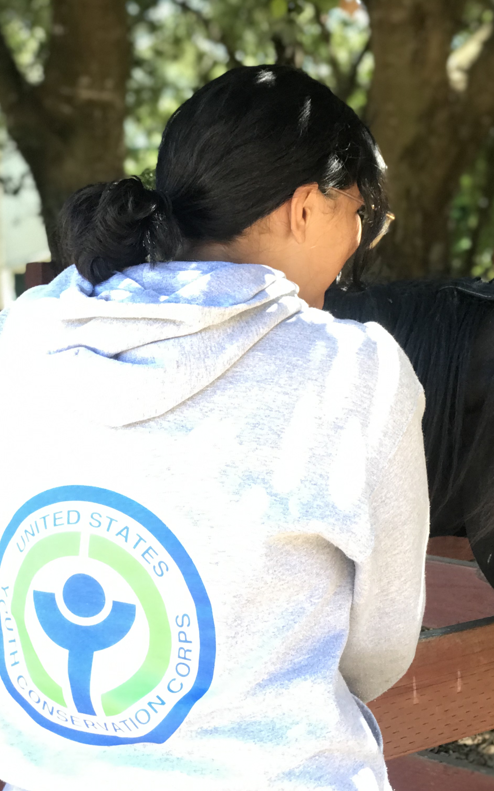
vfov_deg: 25.5
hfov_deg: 15.9
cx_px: 470
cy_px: 395
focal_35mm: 81
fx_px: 1745
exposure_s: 1/60
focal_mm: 6.6
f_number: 2.8
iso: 40
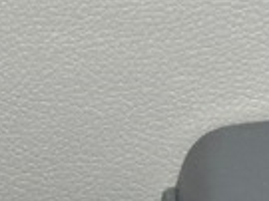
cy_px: 42
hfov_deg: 5.3
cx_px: 582
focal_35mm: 364
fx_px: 2826
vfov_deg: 4.1
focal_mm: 6.86
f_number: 1.78
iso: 400
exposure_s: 1/40
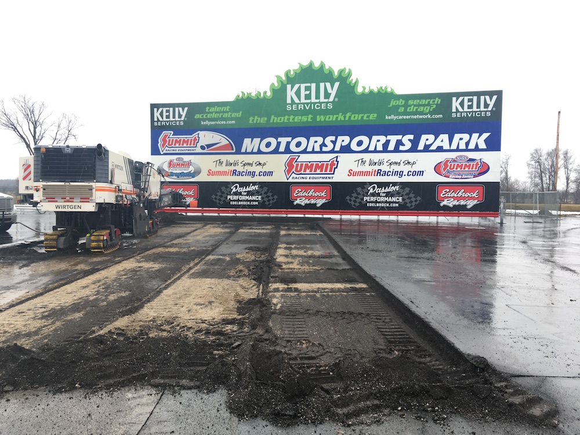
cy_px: 218
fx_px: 486
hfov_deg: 61.7
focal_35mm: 29
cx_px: 290
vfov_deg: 48.2
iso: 25
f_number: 2.2
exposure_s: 1/120
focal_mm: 4.15
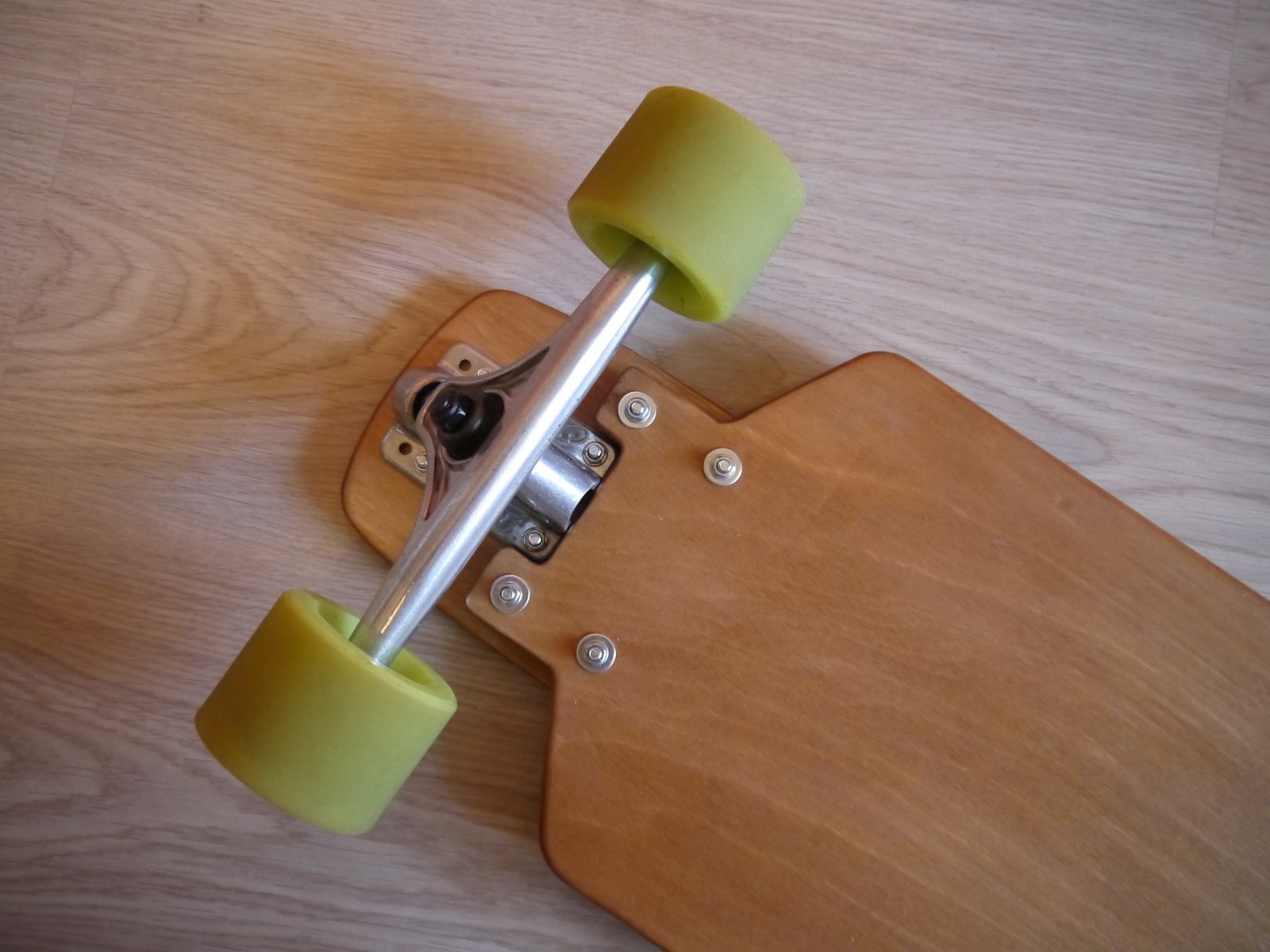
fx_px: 1027
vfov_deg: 49.7
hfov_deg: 63.4
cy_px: 476
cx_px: 635
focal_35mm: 28
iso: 1000
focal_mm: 14
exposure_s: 1/60
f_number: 3.5
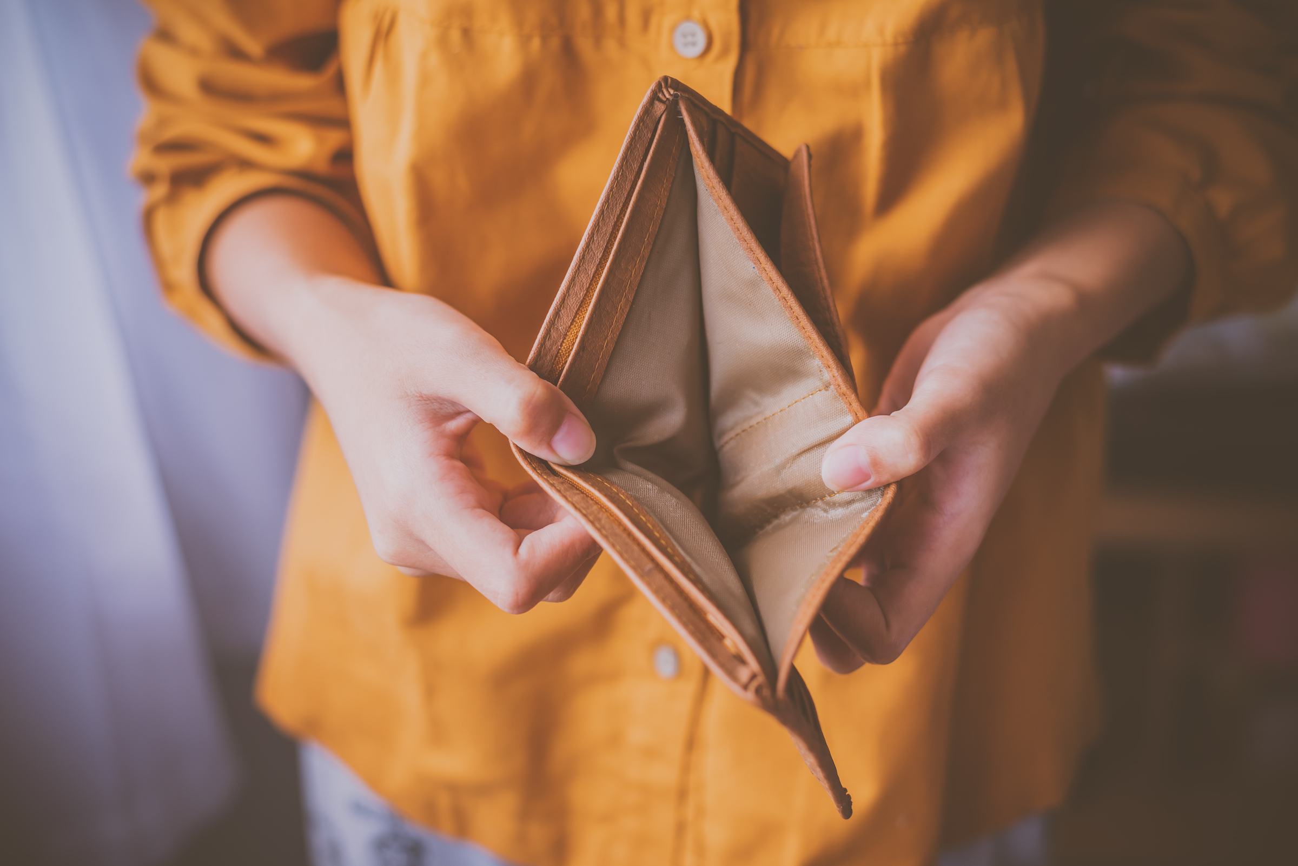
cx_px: 649
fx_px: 1803
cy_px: 433
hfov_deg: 39.6
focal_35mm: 50
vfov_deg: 27.0
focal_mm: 50
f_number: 3.2
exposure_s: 1/160
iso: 400
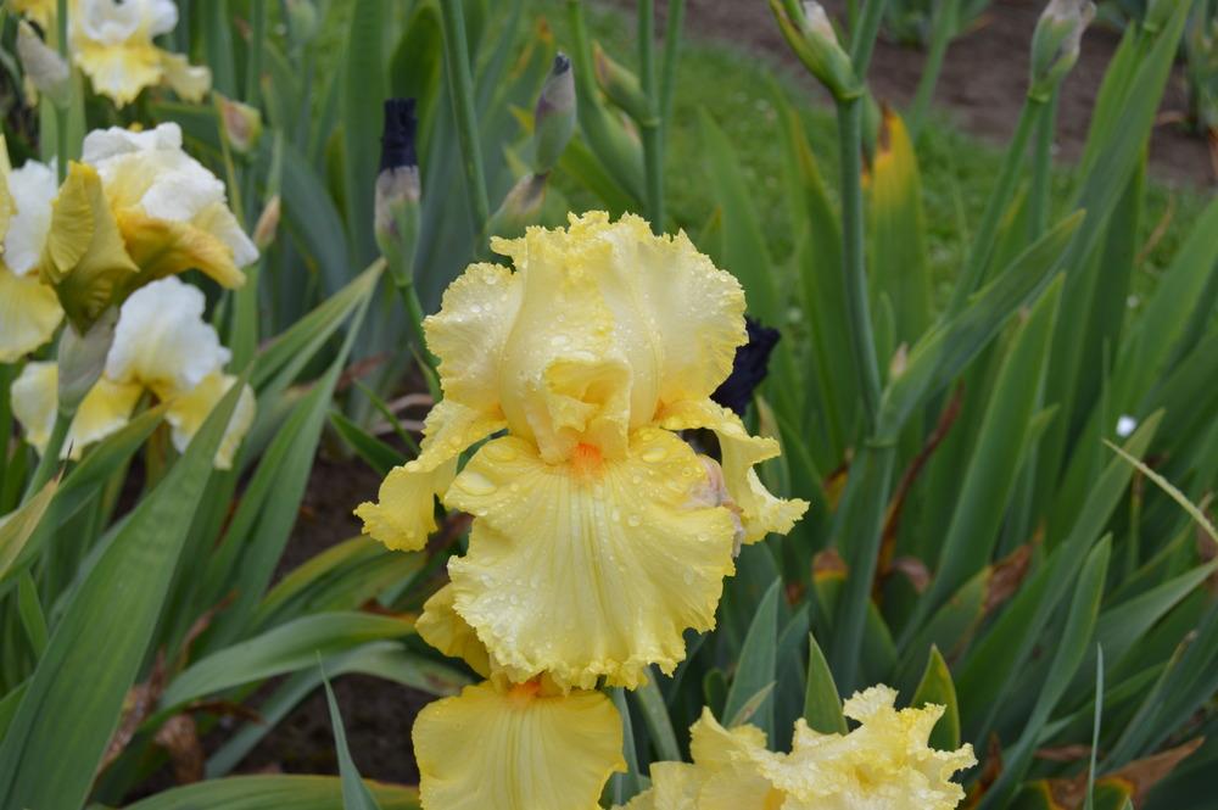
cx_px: 609
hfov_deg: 42.4
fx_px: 1572
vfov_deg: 28.9
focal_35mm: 46
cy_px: 405
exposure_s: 1/125
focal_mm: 31
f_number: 8
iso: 110
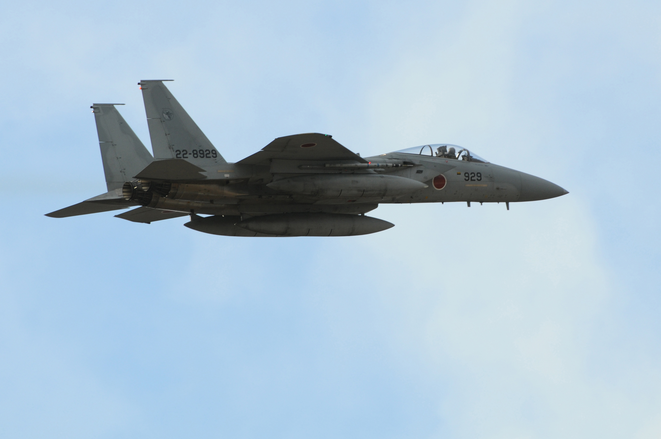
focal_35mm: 600
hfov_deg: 3.4
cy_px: 220
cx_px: 330
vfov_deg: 2.3
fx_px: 11003
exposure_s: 1/640
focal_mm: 400
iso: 250
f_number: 5.6
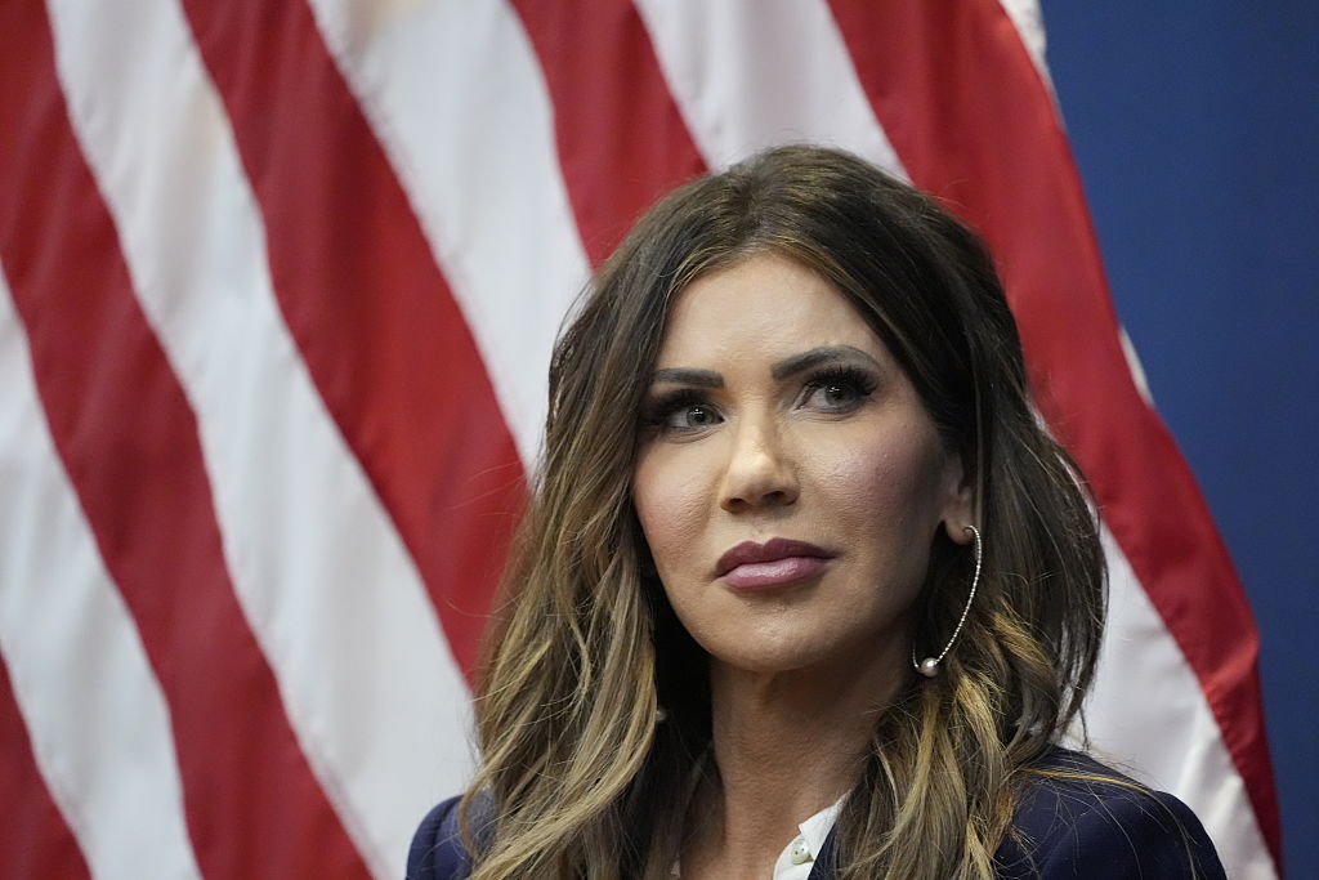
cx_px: 660
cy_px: 440
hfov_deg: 6.1
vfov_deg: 4.1
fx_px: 12312
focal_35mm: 336
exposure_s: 1/125
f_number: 5.6
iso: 8000
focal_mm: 336
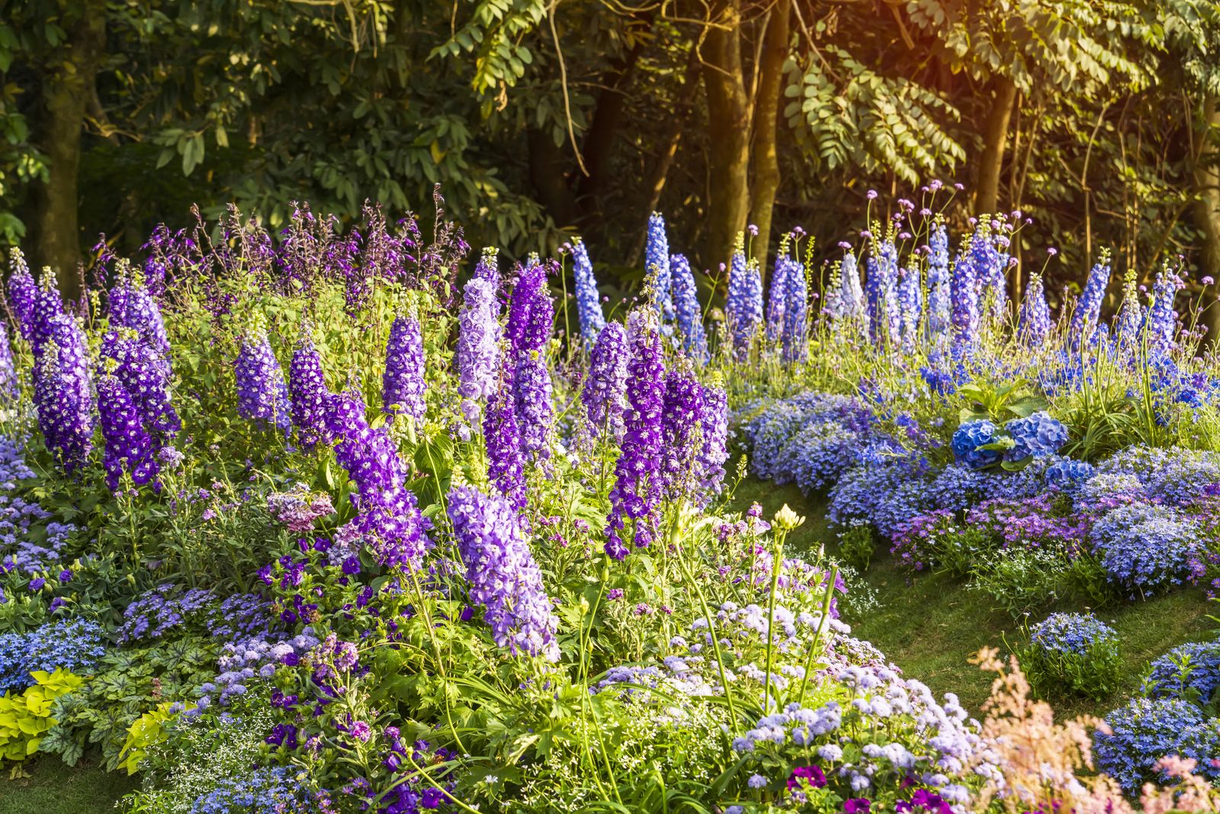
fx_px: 2542
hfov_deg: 27.0
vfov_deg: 18.2
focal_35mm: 75
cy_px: 407
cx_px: 610
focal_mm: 75
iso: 320
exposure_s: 1/250
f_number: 7.1
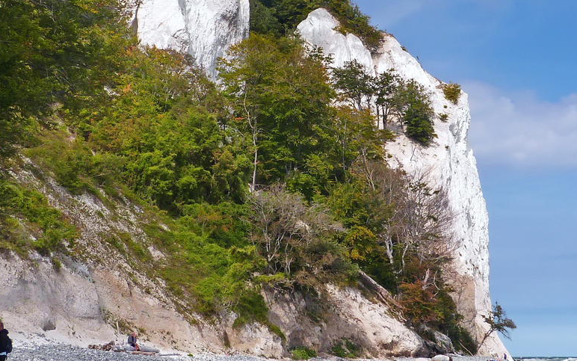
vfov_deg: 15.7
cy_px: 134
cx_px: 327
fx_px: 1306
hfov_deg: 24.9
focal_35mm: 83
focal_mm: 7.4
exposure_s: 1/200
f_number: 5
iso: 100
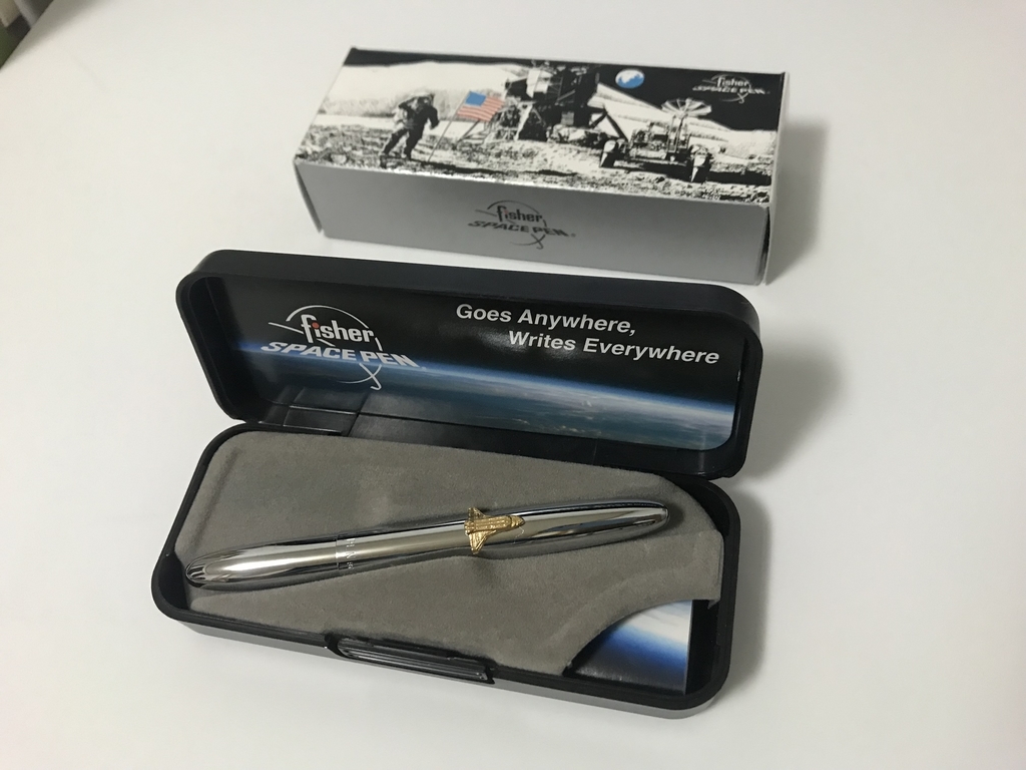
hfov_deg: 63.4
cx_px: 513
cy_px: 385
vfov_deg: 49.7
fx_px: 830
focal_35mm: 28
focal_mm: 3.99
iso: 100
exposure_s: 1/12
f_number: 1.8
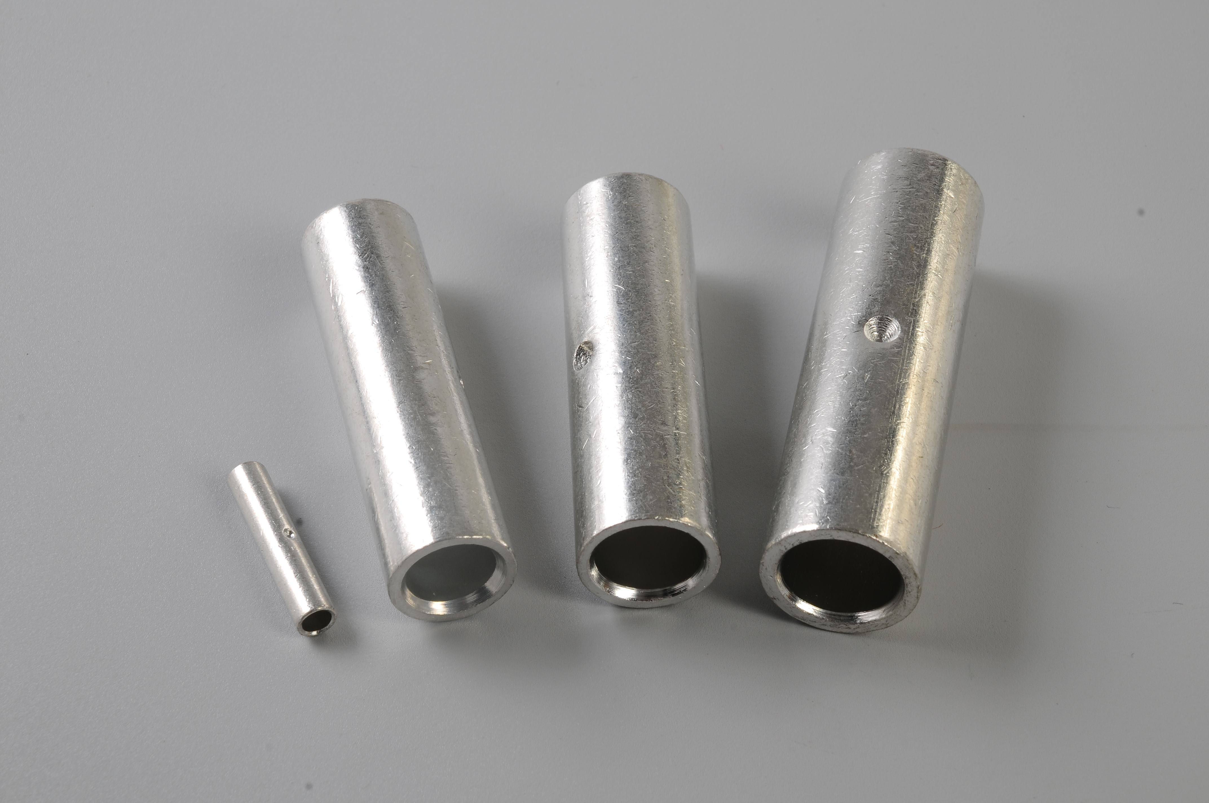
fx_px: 3522
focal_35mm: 105
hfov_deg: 19.5
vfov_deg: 13.0
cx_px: 604
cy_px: 402
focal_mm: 70
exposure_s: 1/60
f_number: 20
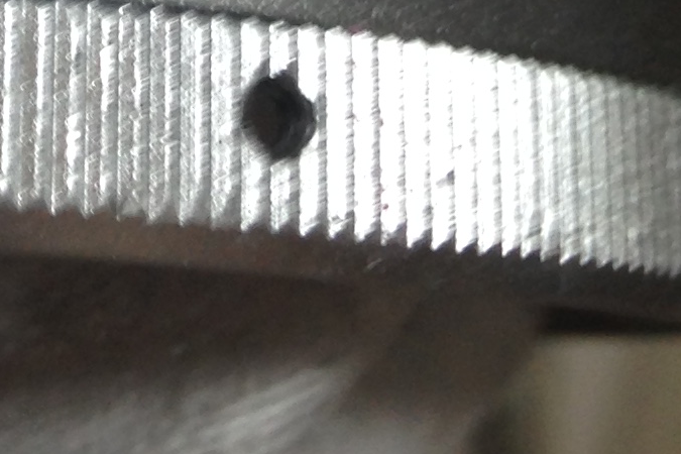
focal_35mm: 166
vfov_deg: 7.7
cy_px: -640
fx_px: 3140
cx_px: -251
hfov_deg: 12.0
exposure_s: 1/20
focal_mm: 4.12
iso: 50
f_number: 2.4
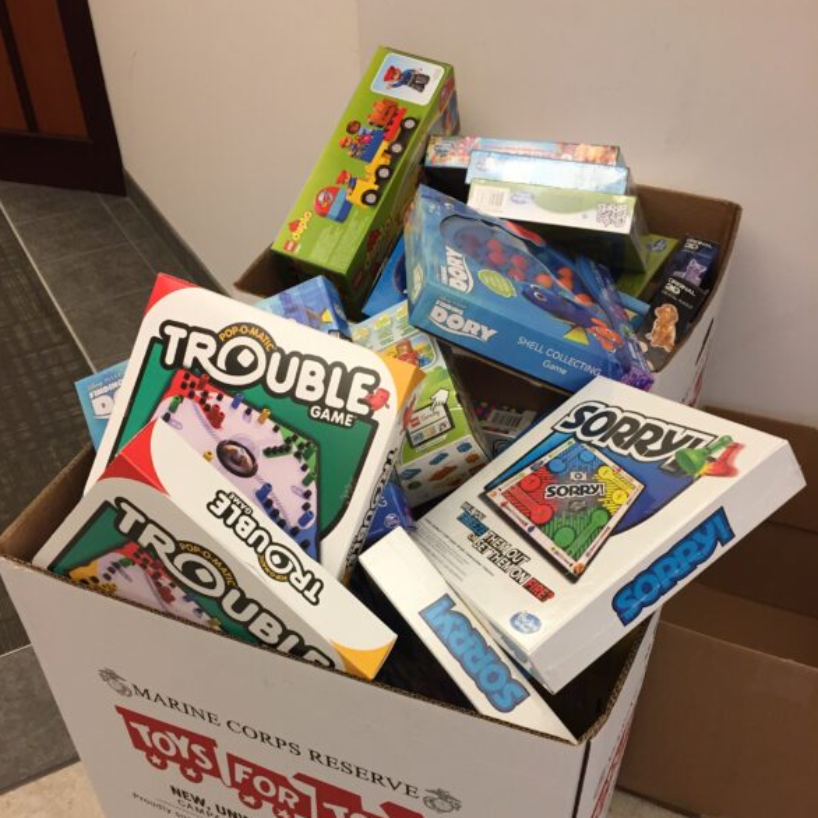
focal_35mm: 35
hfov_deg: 47.2
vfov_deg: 46.6
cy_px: 530
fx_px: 936
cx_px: 401
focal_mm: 4.15
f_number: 2.2
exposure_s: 1/30
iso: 50
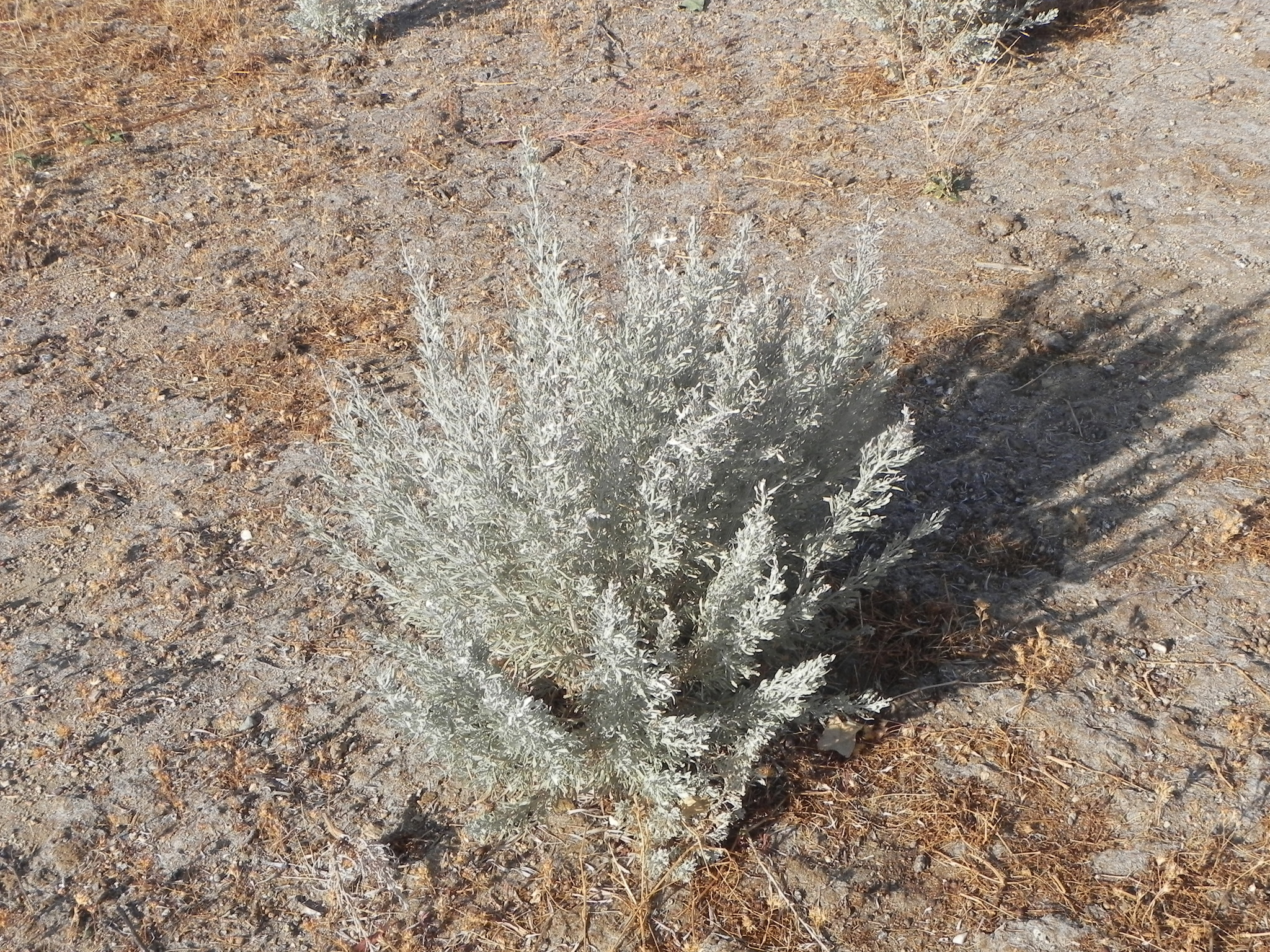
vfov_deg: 28.0
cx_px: 635
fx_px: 1908
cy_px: 476
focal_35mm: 52
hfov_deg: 36.8
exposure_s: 1/342
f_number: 7.1
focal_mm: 9.2
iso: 160
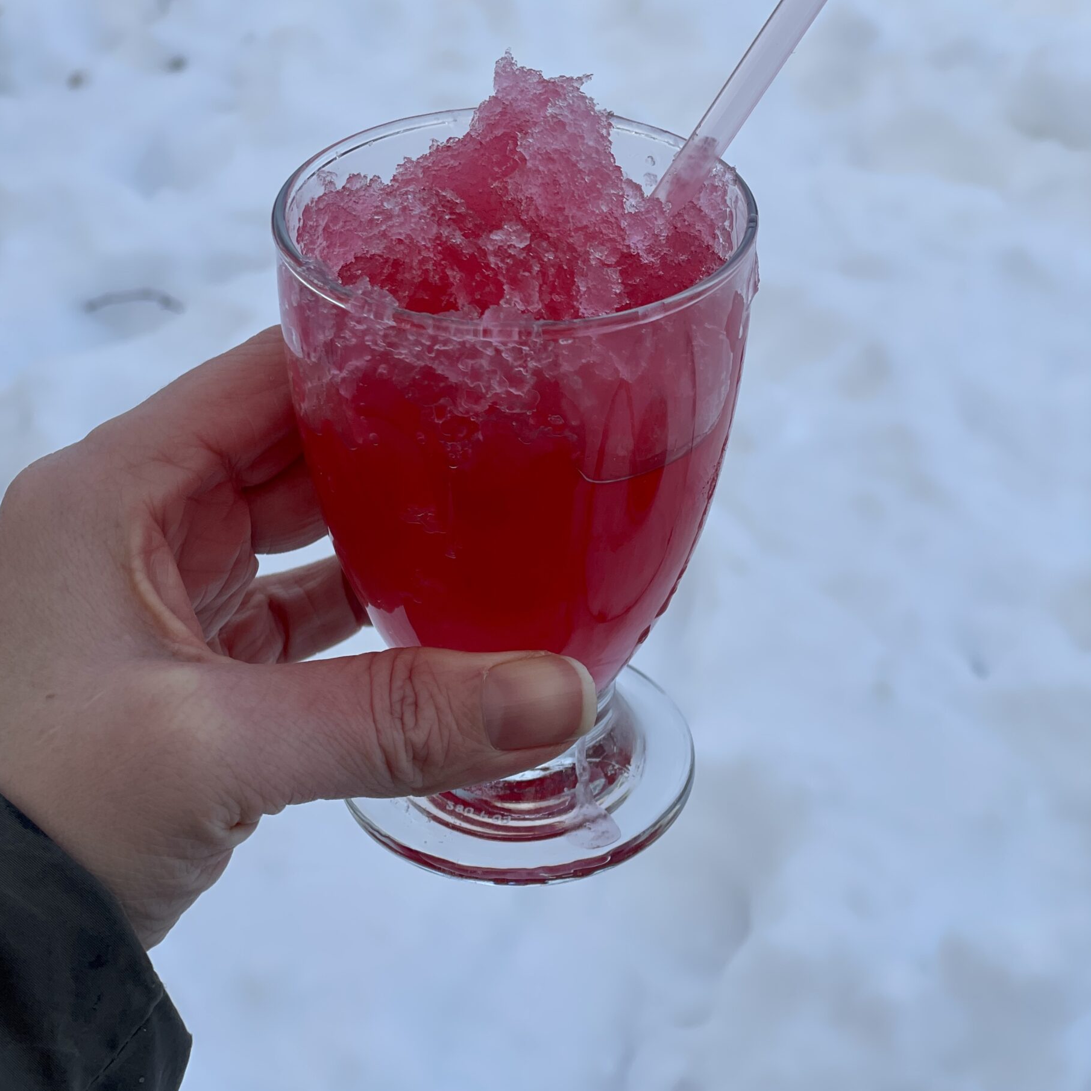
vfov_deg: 26.4
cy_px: 385
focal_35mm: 65
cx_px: 520
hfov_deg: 26.5
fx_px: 2318
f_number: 2
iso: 25
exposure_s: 1/165
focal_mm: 6
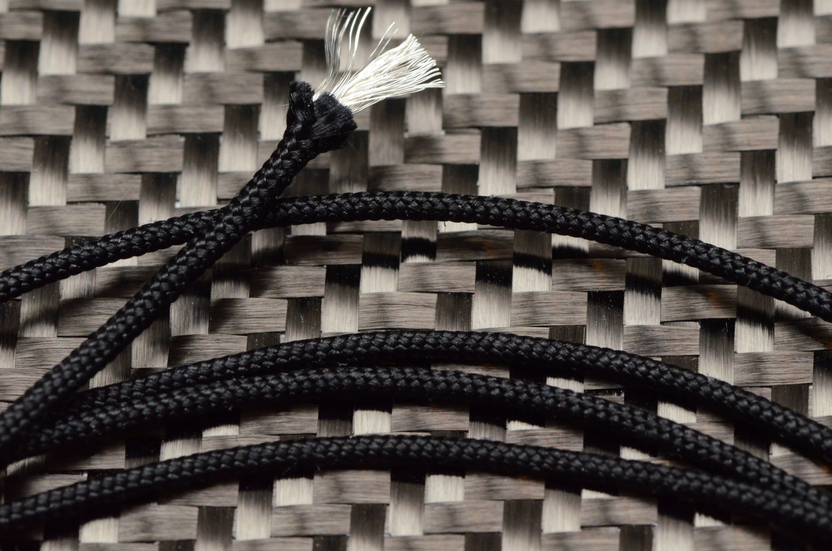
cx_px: 416
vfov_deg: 8.7
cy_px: 276
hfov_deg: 13.1
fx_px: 3633
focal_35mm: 158
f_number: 14
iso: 2500
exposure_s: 1/60
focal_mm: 105
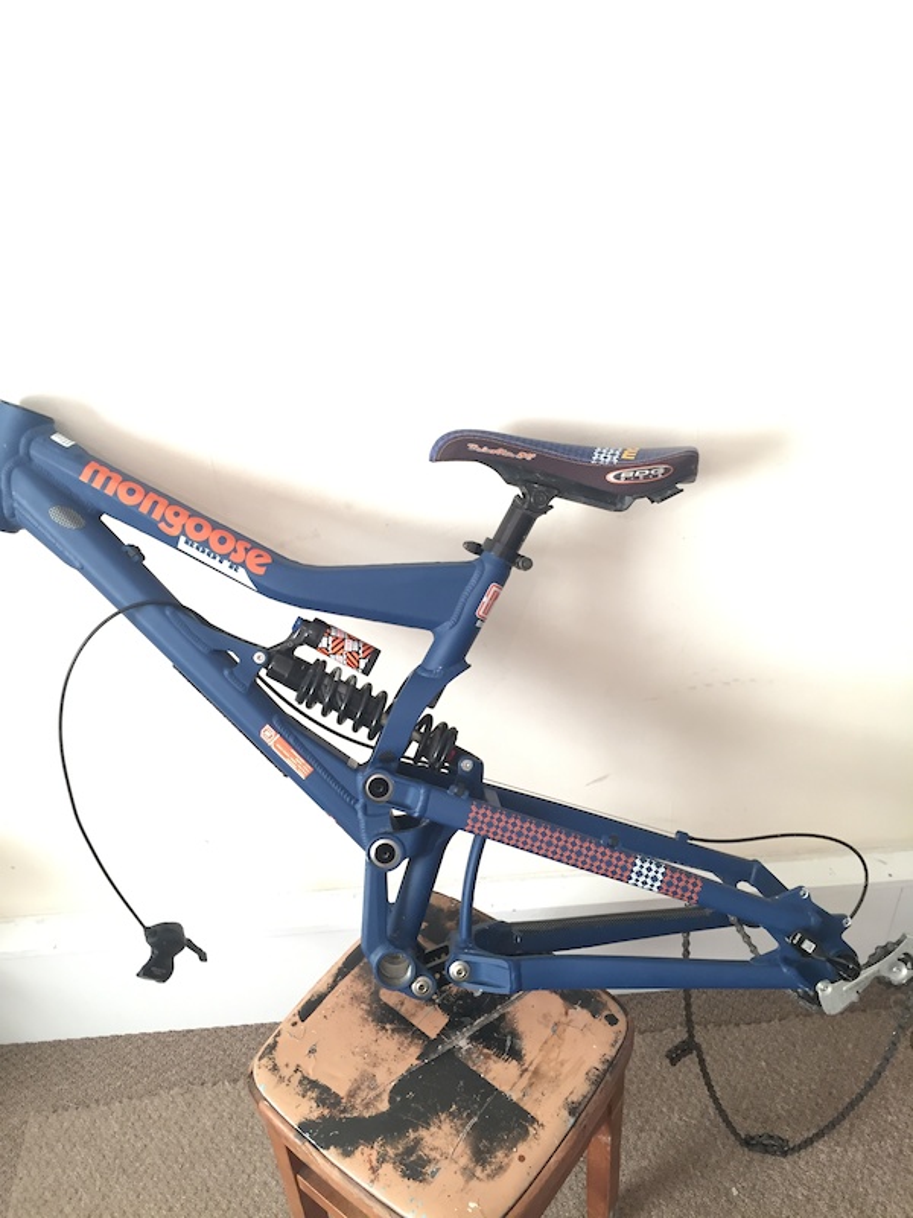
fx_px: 1020
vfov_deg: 61.7
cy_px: 609
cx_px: 456
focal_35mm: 29
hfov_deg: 48.2
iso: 125
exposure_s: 1/33
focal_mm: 4.15
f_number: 2.2
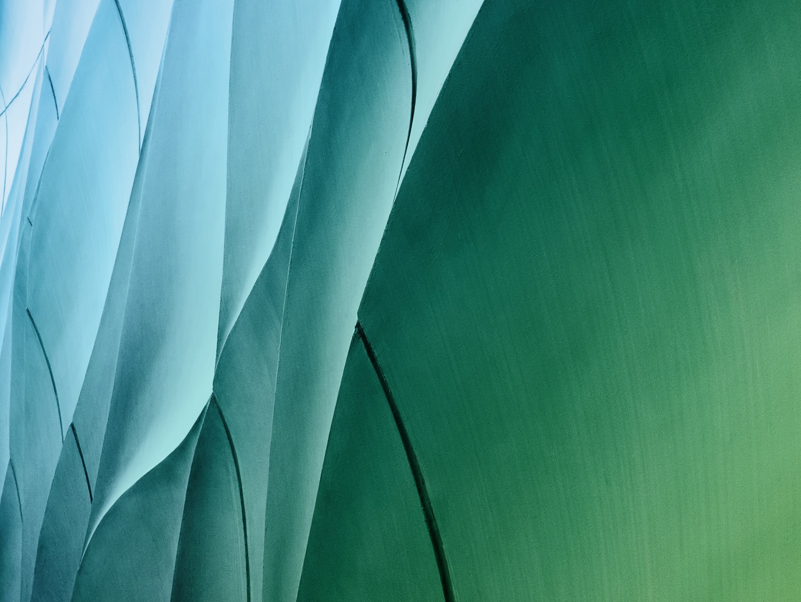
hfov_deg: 30.2
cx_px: 400
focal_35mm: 64
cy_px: 301
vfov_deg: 23.0
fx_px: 1482
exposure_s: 1/80
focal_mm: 32
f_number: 13
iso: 800
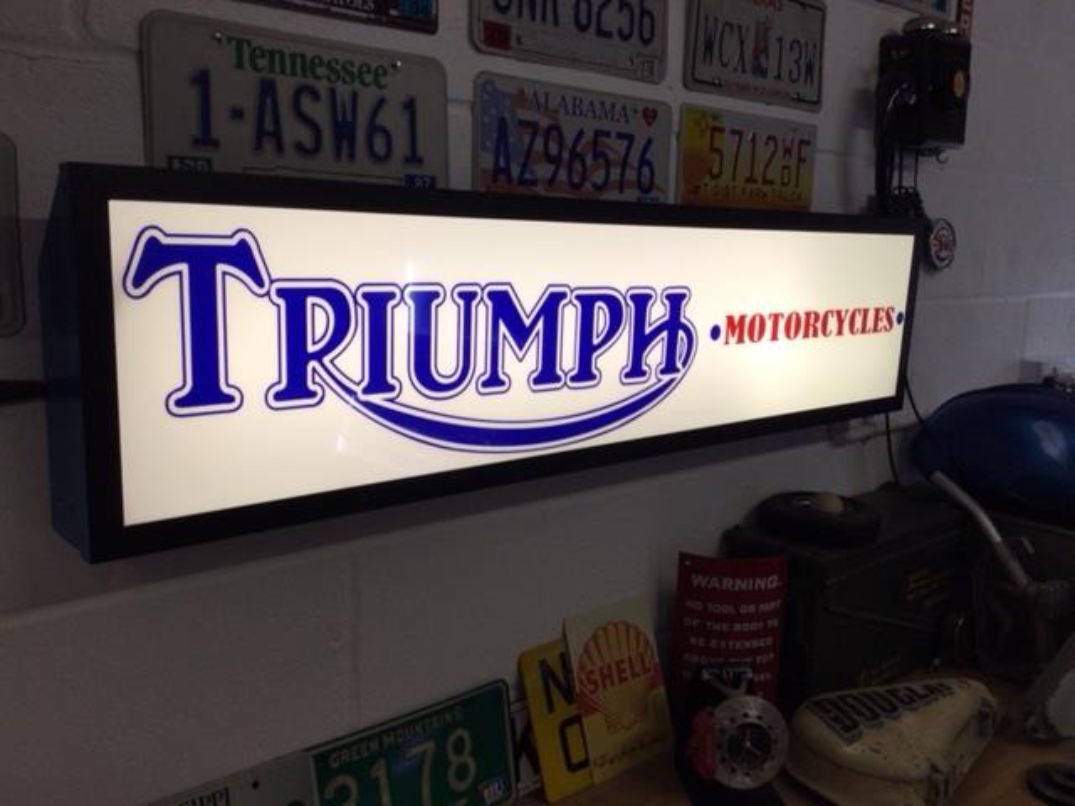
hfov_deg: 58.4
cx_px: 538
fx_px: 963
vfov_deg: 45.4
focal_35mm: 31
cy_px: 403
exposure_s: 1/50
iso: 32
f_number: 2.4
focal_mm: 3.3
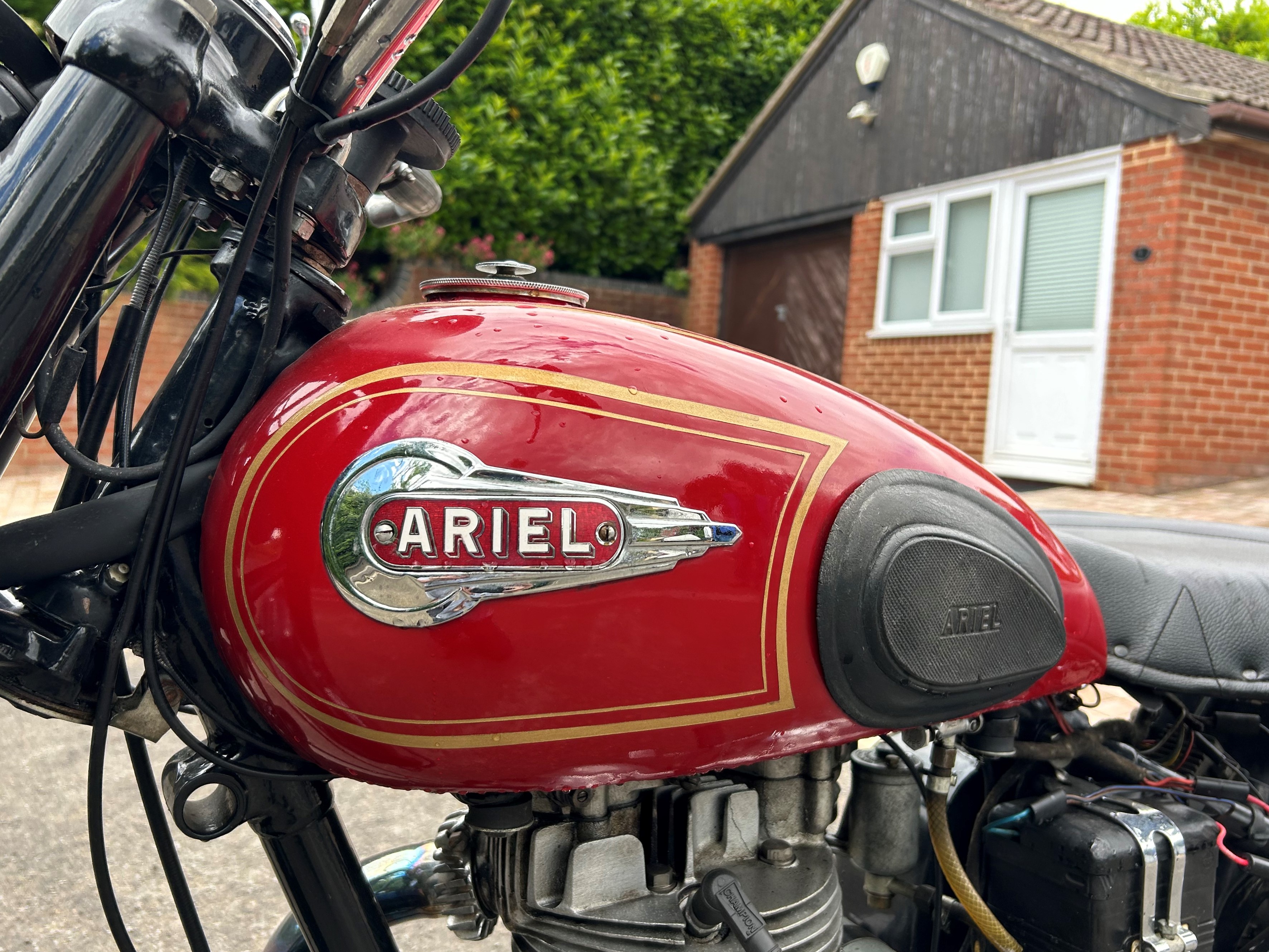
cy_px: 476
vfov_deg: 53.1
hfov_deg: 67.3
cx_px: 634
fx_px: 953
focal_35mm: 26
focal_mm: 5.7
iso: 50
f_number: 1.5
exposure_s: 1/909
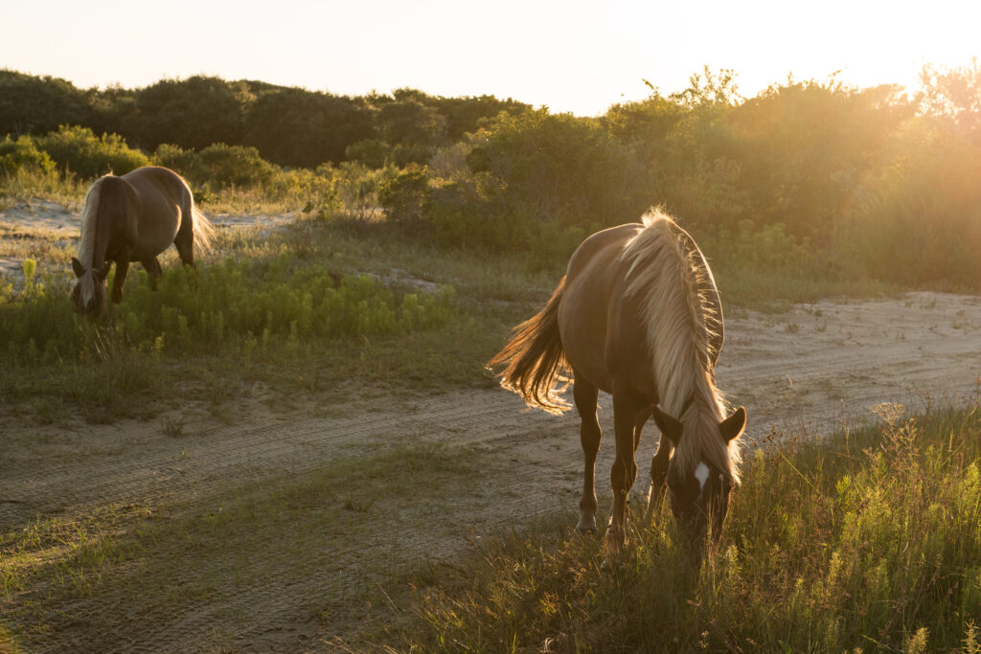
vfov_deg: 21.9
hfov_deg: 32.4
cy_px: 327
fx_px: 1690
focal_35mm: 62
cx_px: 490
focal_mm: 62
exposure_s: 1/400
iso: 640
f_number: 10
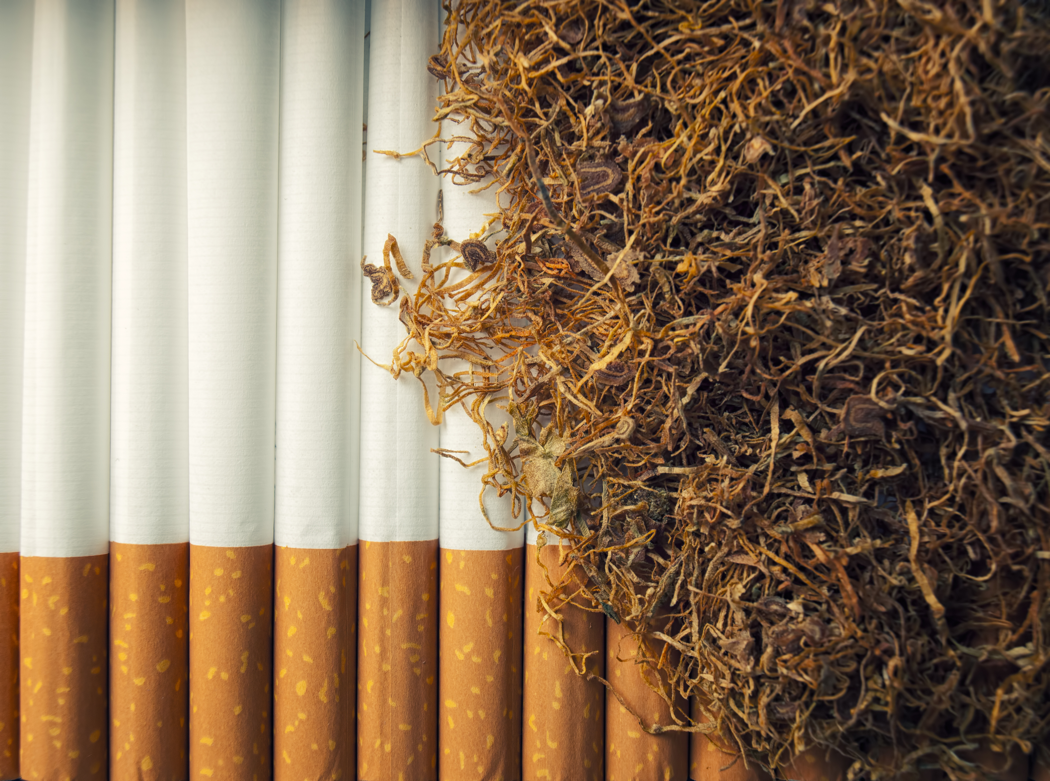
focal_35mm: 62
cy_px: 390
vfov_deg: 23.5
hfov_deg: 31.3
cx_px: 525
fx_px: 1875
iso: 200
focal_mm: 31
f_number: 8
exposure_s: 1/200
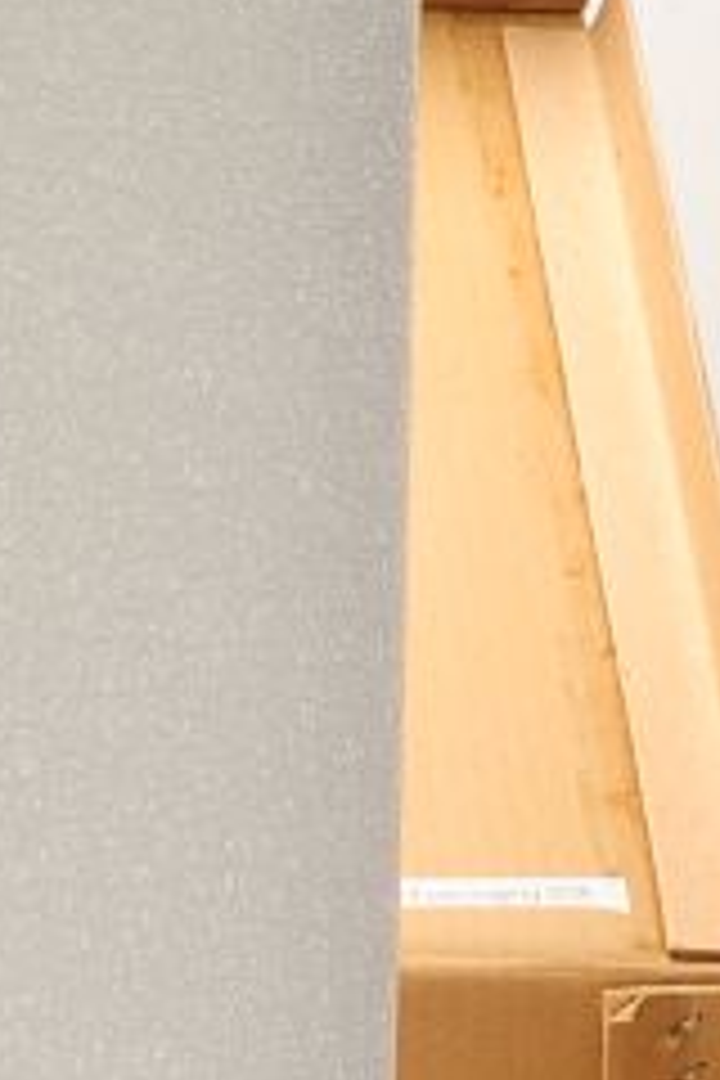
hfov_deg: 7.1
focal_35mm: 188
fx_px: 5640
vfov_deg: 10.9
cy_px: 783
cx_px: -590
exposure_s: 1/160
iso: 320
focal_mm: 50
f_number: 14
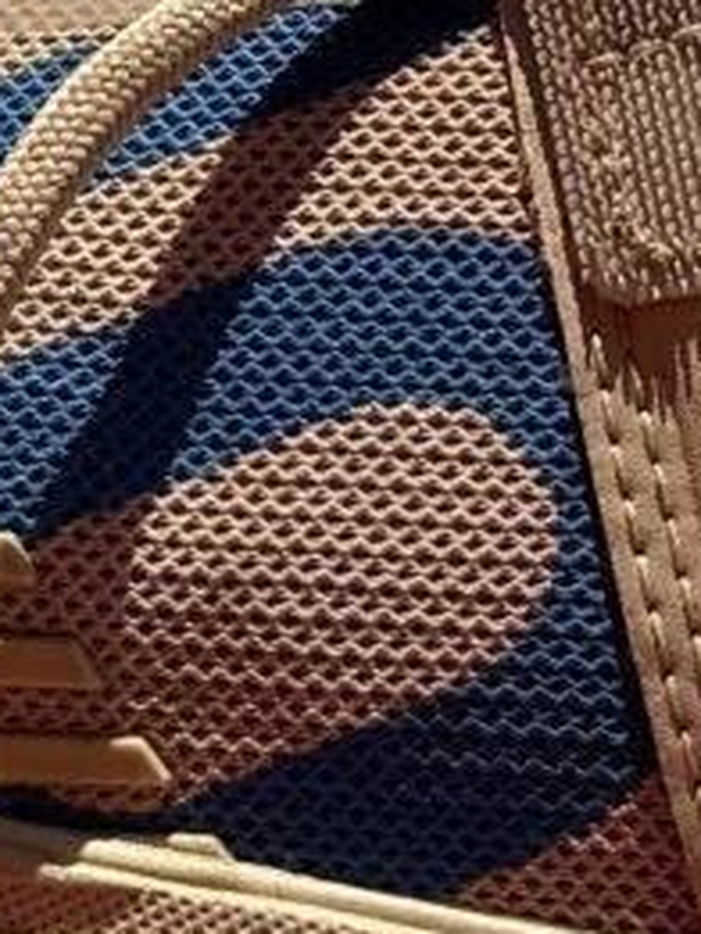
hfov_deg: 8.1
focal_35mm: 184
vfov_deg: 10.7
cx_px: 232
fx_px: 4964
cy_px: 258
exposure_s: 1/5348
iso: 80
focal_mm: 6.76
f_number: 1.78
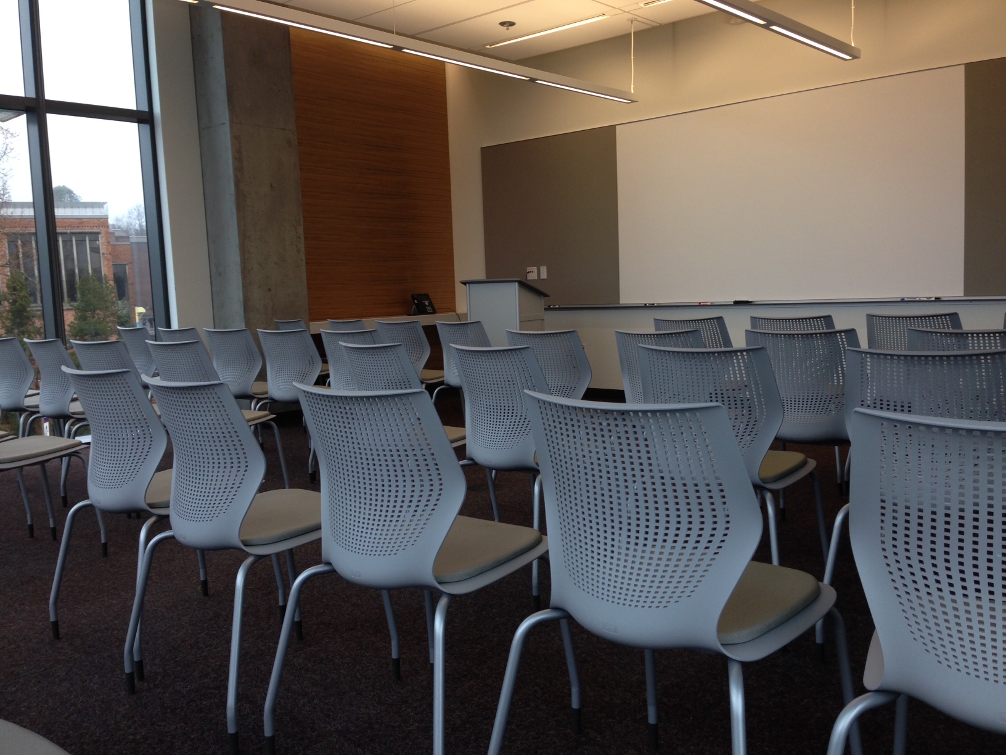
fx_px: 959
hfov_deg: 55.4
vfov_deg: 42.9
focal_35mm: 33
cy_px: 378
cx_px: 503
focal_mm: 4.12
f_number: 2.4
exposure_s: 1/68
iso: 50
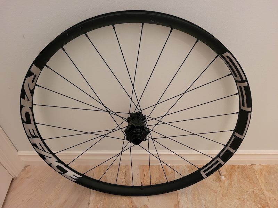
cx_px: 139
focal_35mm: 26
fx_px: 209
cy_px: 104
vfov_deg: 53.1
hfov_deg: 67.3
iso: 500
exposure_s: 1/40
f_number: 1.8
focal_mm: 5.4
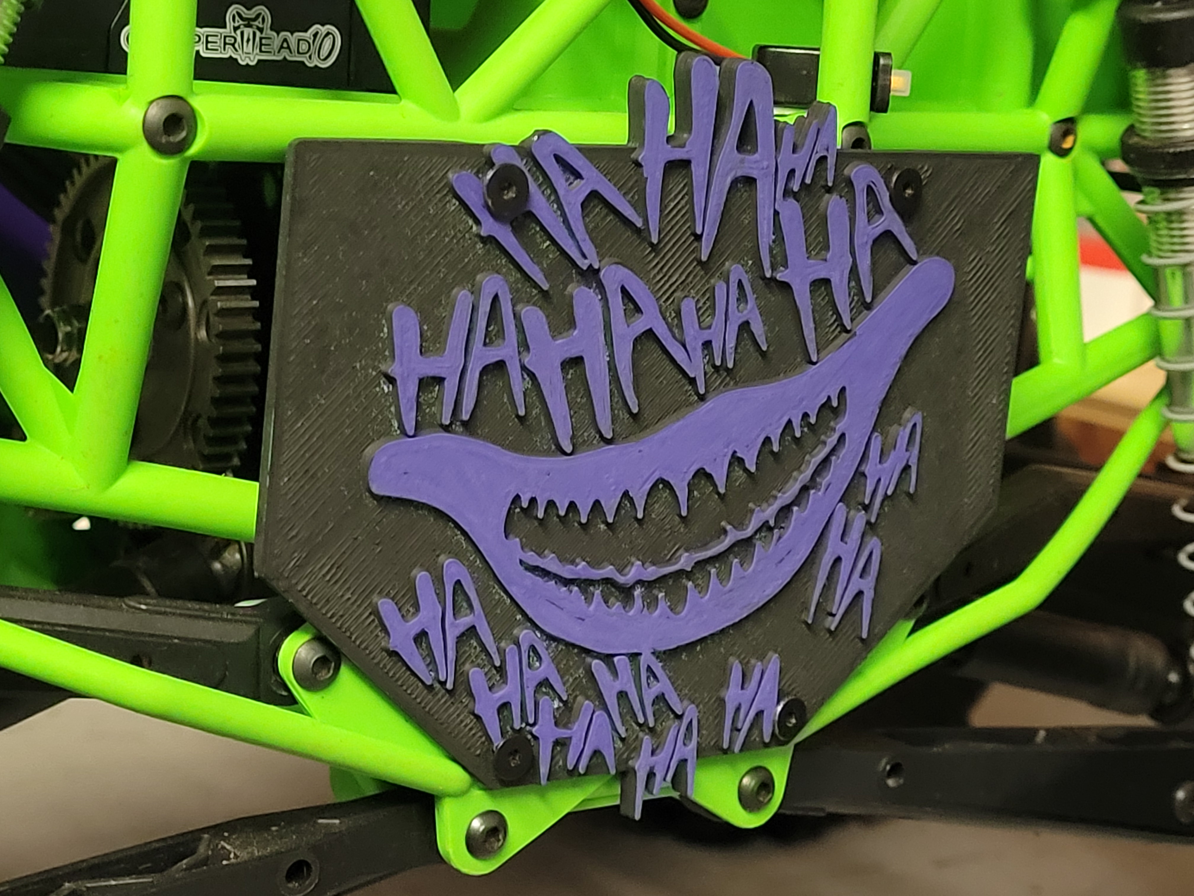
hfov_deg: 67.3
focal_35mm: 26
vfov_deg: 53.1
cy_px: 448
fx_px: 897
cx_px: 597
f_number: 1.8
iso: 640
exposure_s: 1/40
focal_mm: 5.4
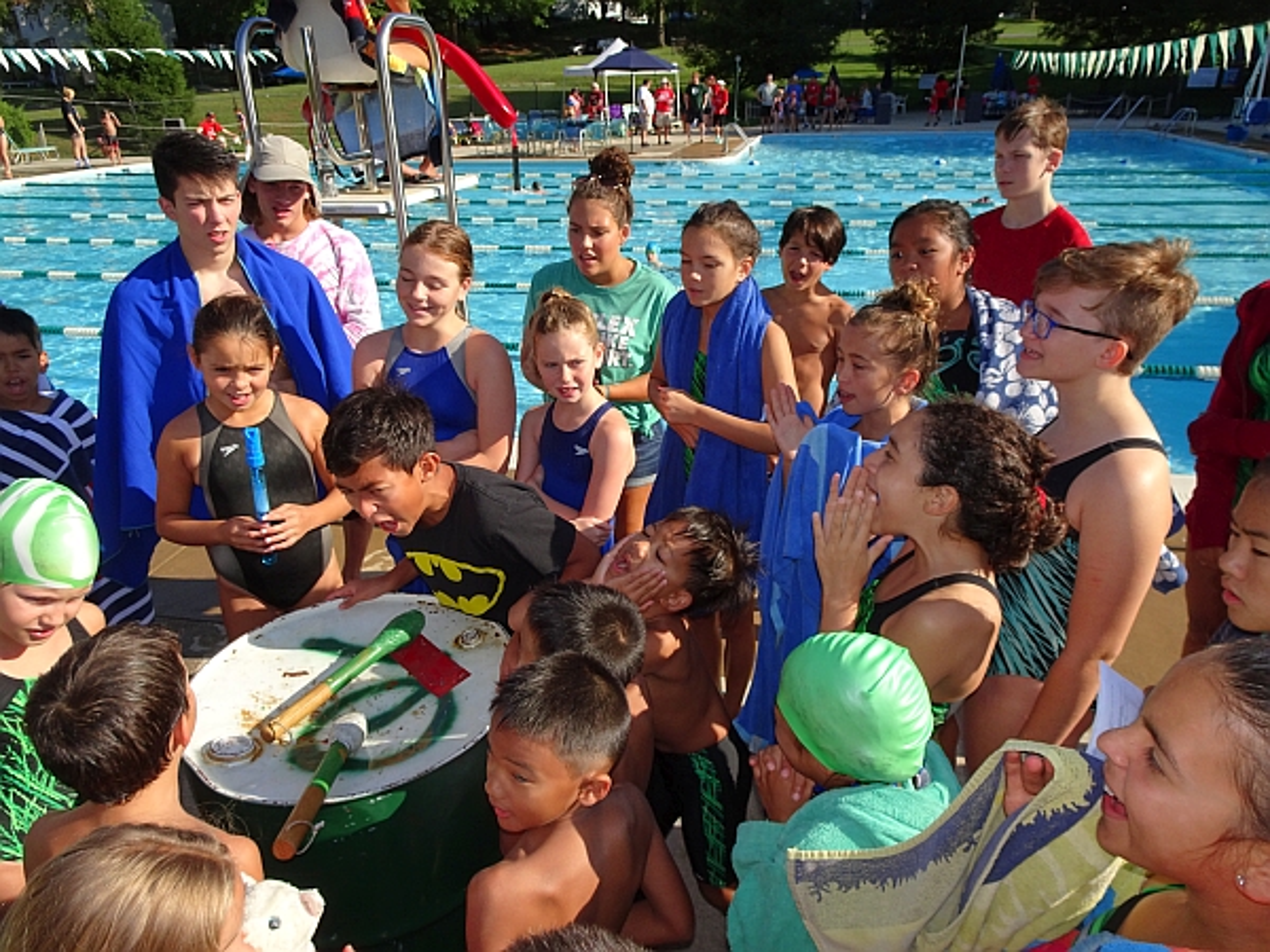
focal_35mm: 24
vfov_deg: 56.8
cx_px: 635
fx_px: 881
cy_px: 476
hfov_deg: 71.6
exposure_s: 1/800
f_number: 3.5
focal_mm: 4.1
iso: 80
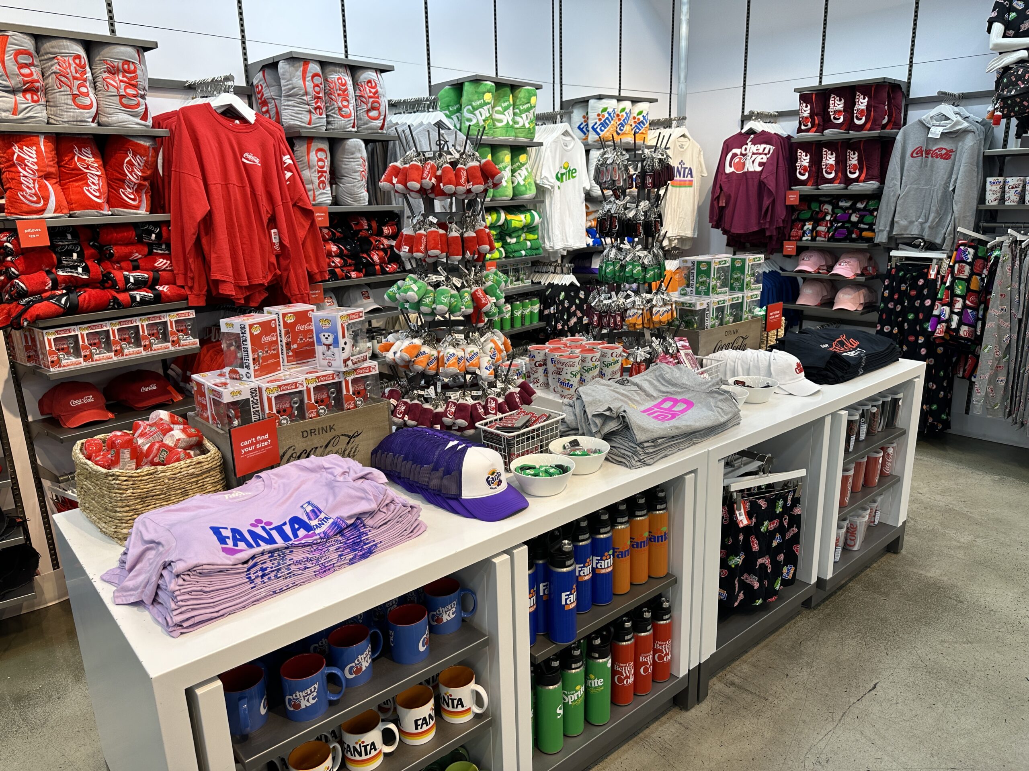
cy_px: 386
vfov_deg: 56.8
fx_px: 713
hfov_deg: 71.6
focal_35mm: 24
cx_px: 514
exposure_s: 1/120
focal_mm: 6.86
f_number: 1.78
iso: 80
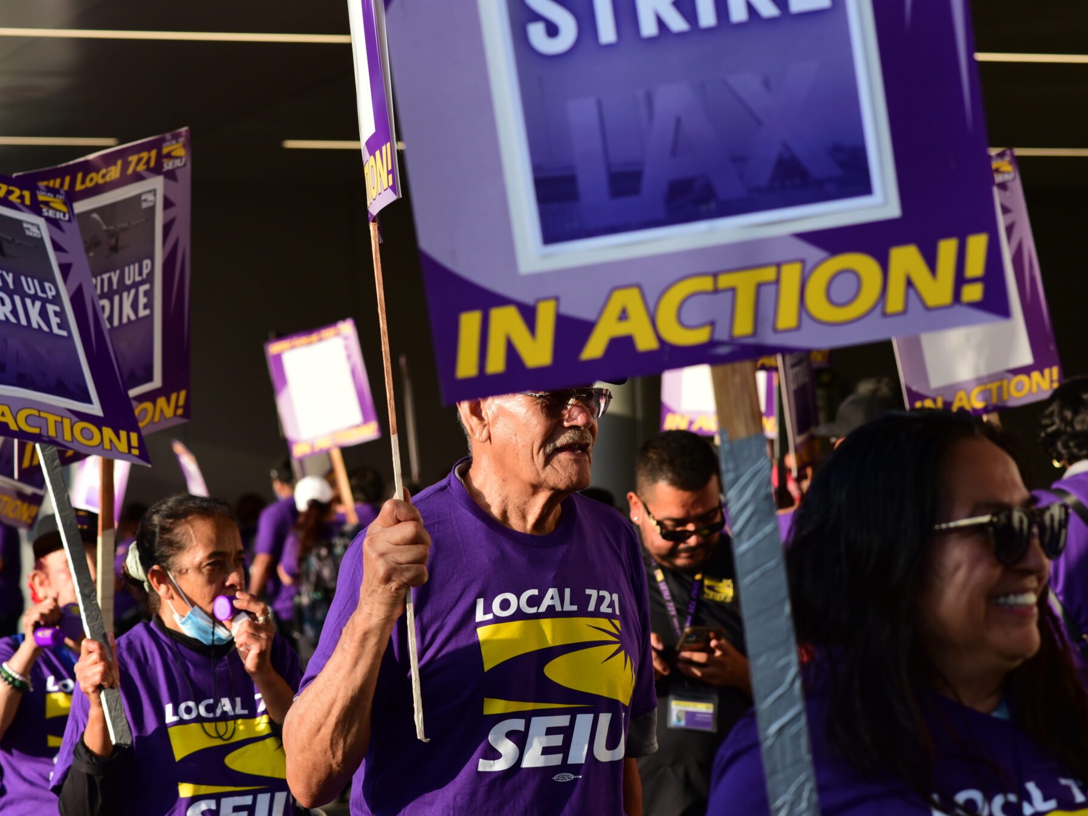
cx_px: 474
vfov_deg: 15.9
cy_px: 406
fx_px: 2923
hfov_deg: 21.1
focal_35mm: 93
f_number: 6.3
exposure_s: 1/800
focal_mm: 85
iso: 800
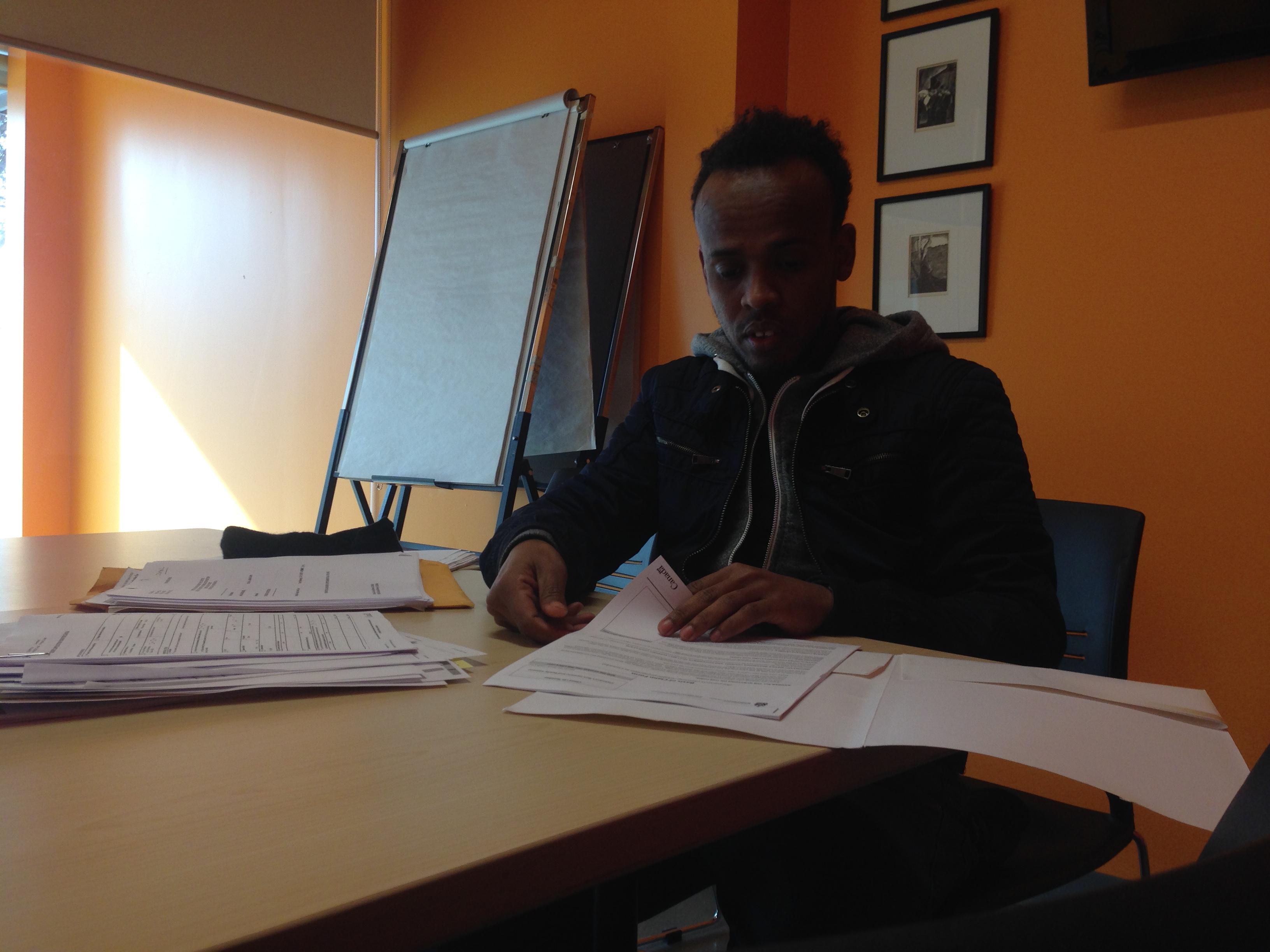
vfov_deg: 42.9
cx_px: 635
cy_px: 476
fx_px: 1211
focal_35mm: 33
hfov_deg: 55.4
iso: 64
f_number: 2.4
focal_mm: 4.12
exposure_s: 1/120
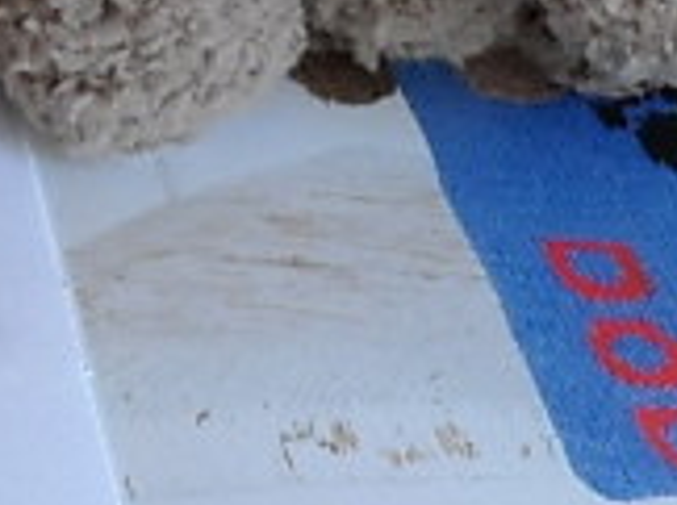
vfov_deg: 13.7
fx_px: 1855
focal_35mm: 95
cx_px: 96
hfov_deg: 20.4
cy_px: -426
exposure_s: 1/30
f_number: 3.2
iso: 240
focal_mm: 4
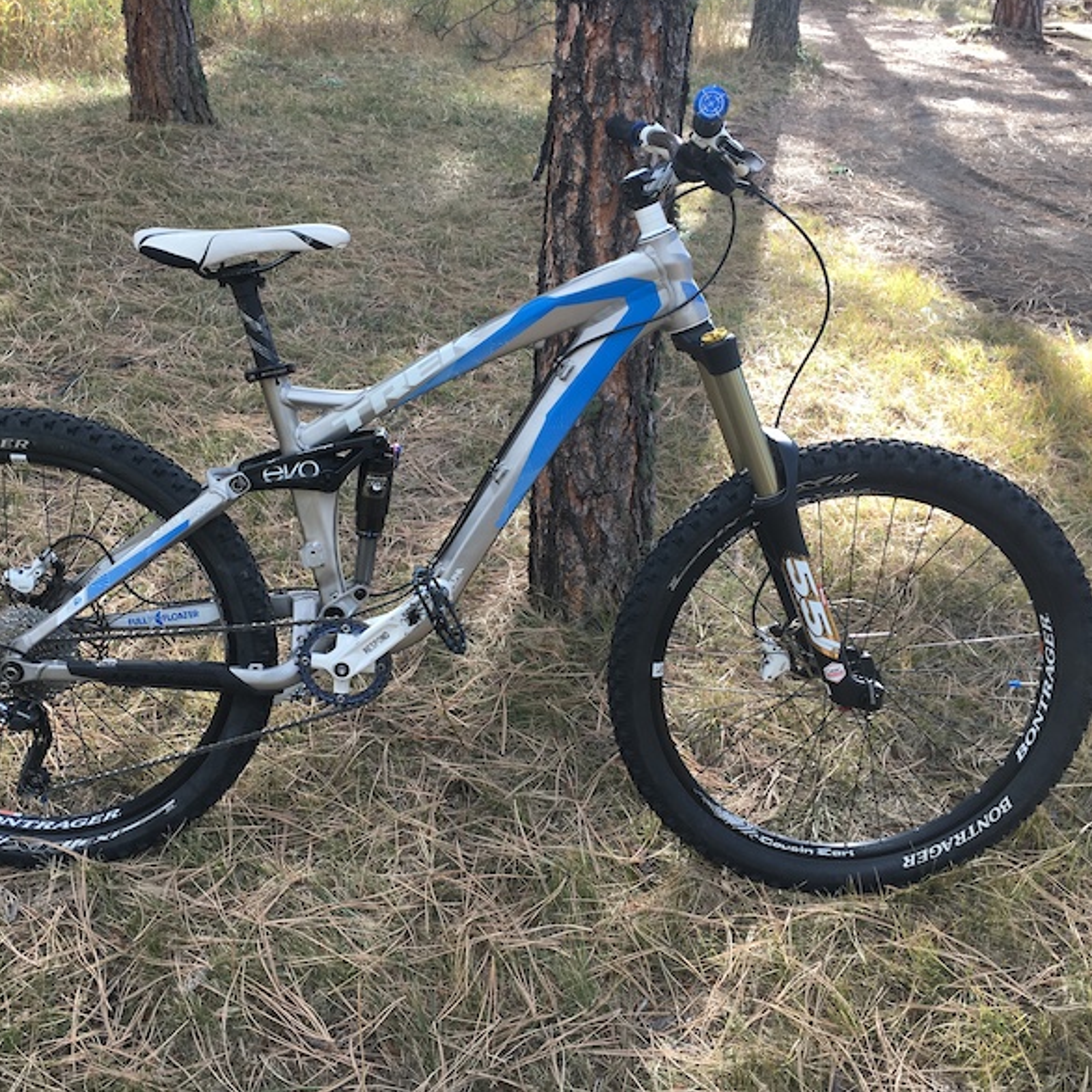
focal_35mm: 35
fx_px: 1249
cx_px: 470
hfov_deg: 47.1
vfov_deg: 47.2
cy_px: 535
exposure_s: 1/125
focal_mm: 4.15
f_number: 2.2
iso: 25
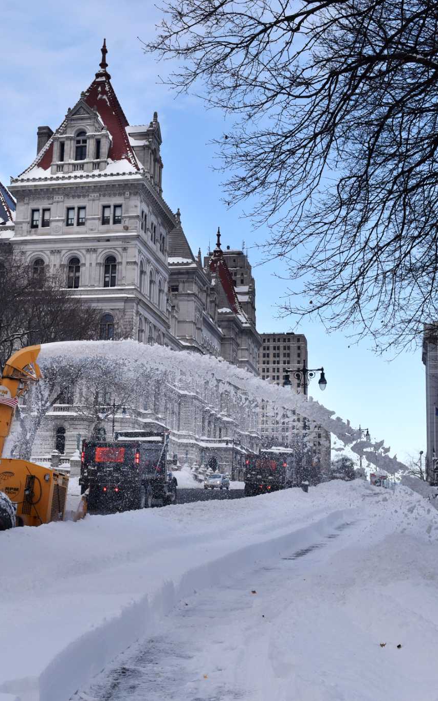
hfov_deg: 26.2
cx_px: 139
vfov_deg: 41.1
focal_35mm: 49
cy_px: 351
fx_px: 936
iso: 500
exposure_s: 1/1000
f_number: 7.1
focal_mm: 32
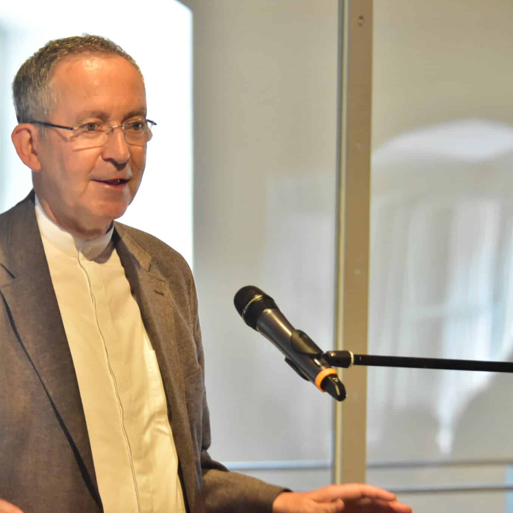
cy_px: 256
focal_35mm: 249
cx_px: 143
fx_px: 4175
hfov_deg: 7.0
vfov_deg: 7.0
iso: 2500
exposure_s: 1/80
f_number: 5
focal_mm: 130
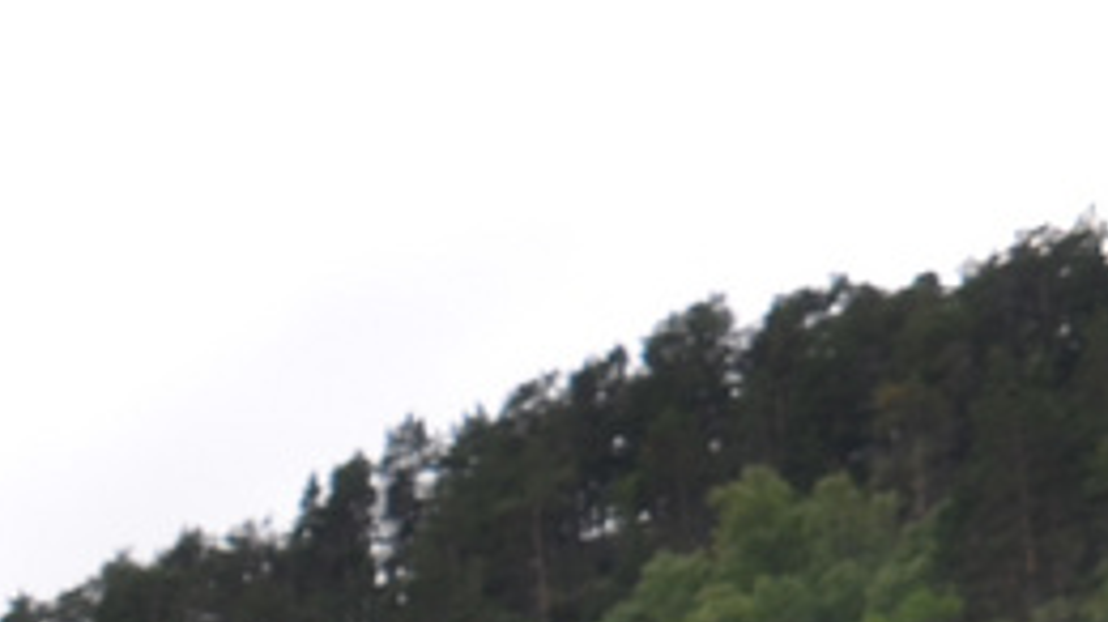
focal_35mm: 226
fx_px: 6645
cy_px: 1896
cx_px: -1805
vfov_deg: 5.1
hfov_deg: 8.5
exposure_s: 1/250
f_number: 6.3
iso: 100
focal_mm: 23
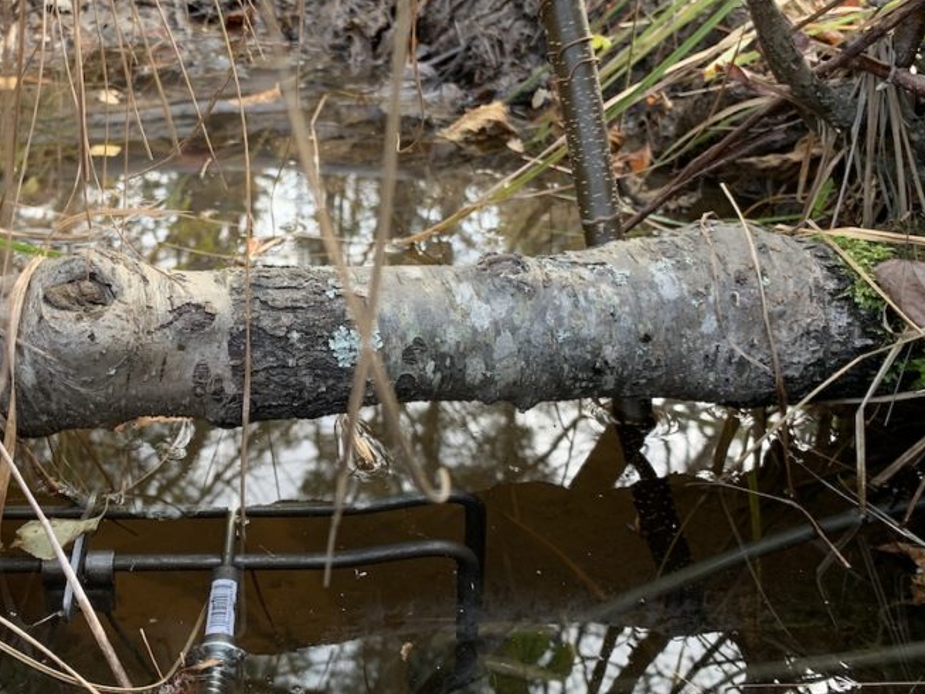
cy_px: 305
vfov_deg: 33.6
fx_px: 1149
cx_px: 212
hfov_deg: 42.3
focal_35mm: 43
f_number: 1.8
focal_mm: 4.25
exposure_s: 1/121
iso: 64
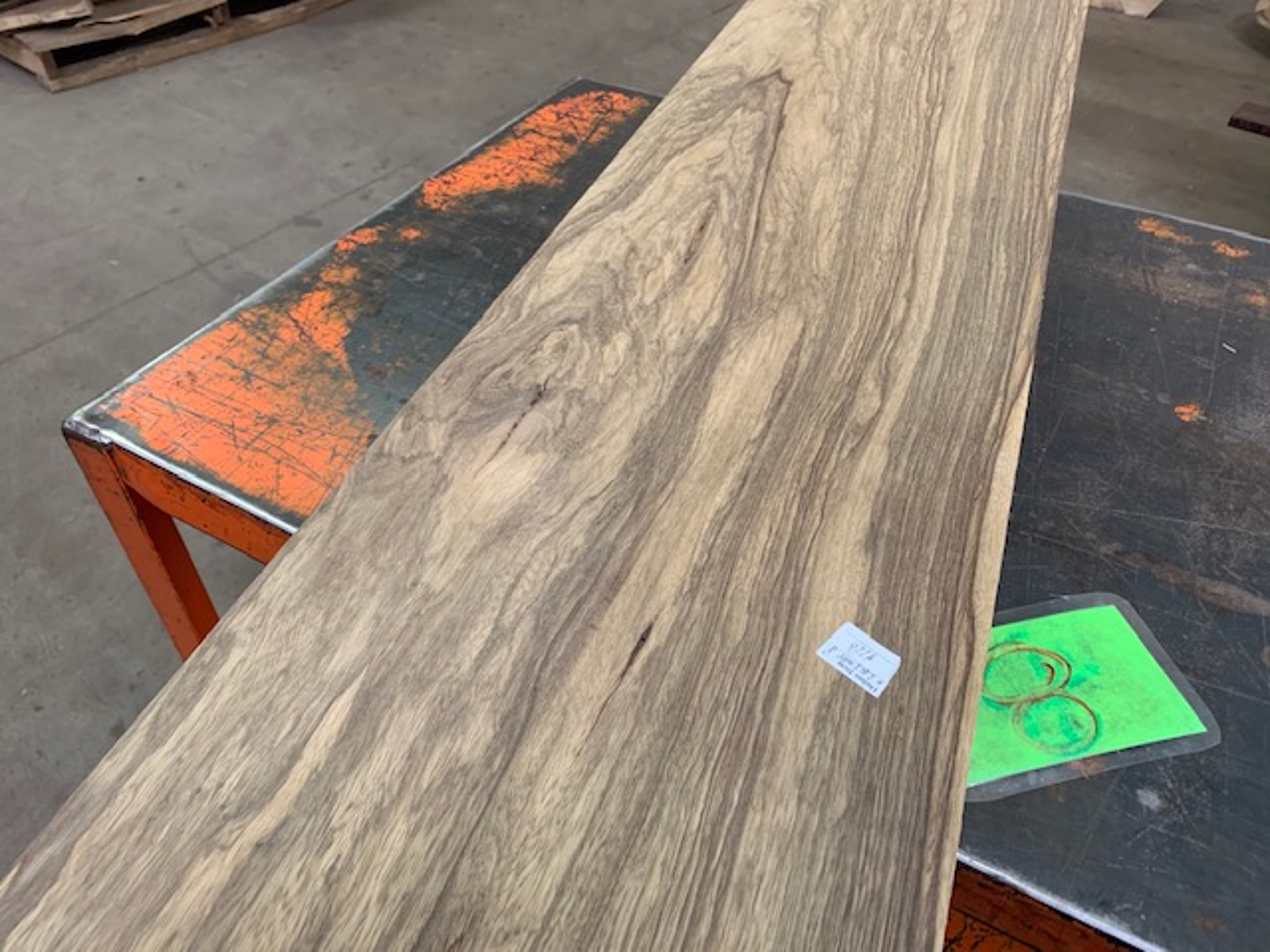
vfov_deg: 53.1
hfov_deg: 67.3
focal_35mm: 26
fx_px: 954
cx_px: 635
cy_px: 476
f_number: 1.8
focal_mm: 4.25
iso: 200
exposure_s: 1/60
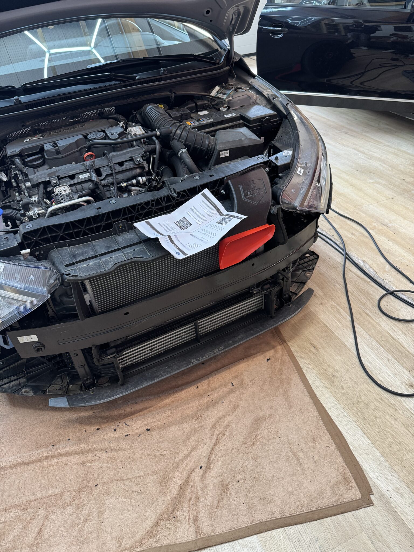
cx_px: 207
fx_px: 383
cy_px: 276
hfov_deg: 56.8
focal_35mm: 24
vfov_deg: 71.6
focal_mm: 6.76
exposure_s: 1/76
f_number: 1.78
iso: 200
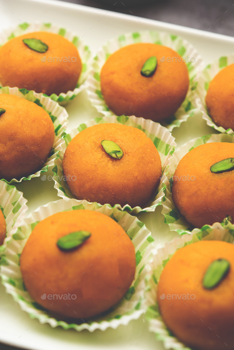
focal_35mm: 60
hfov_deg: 22.6
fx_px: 584
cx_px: 117
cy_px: 175
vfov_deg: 33.4
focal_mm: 60
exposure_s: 1/125
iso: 100
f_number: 5.6
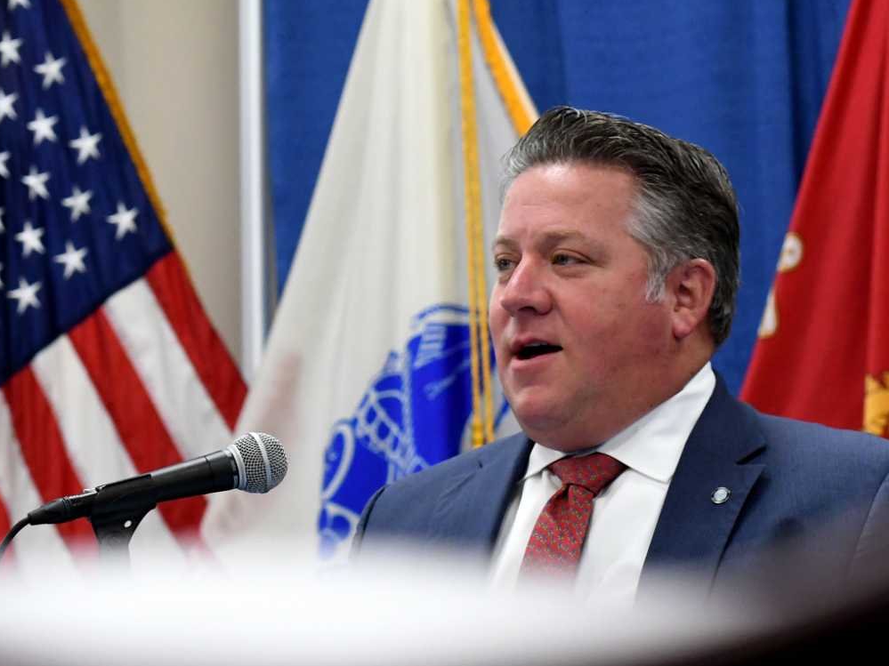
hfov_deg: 7.0
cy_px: 603
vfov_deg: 5.3
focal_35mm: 281
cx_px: 832
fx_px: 7215
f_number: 4.5
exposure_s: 1/200
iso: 3200
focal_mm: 95
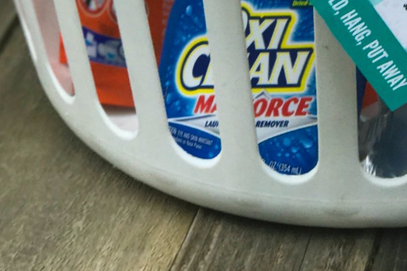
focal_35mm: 225
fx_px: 2542
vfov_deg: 6.0
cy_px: -213
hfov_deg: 9.1
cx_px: 405
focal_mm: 6.6
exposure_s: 1/212
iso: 20
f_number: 2.8
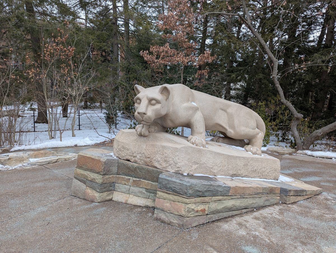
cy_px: 126
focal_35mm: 24
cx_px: 168
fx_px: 233
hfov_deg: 71.5
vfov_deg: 56.9
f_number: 1.85
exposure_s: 1/464
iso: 41
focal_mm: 6.81
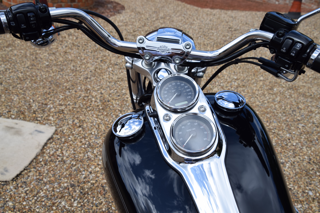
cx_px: 160
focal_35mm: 36
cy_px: 106
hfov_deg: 53.1
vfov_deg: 36.9
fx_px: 320
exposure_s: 1/320
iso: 200
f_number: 9
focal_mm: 24
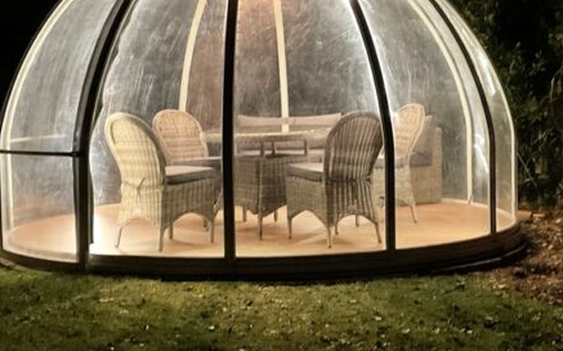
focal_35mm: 72
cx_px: 316
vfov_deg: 18.1
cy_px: 126
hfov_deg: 28.6
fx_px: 1105
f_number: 1.8
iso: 500
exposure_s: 1/20
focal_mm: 3
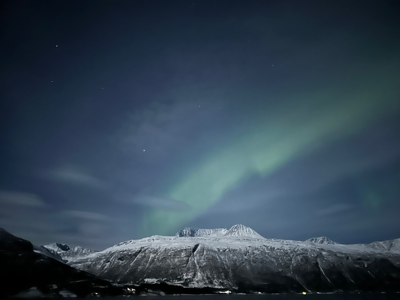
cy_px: 150
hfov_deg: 71.6
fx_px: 277
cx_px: 200
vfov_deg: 56.8
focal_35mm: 24
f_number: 1.78
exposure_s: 1/2
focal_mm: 6.86
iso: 5000
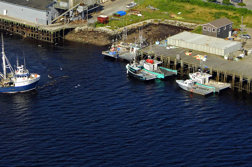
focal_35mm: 130
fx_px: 909
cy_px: -4
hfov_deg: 15.7
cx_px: 65
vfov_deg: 10.4
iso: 400
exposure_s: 1/1000
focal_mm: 42
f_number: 8
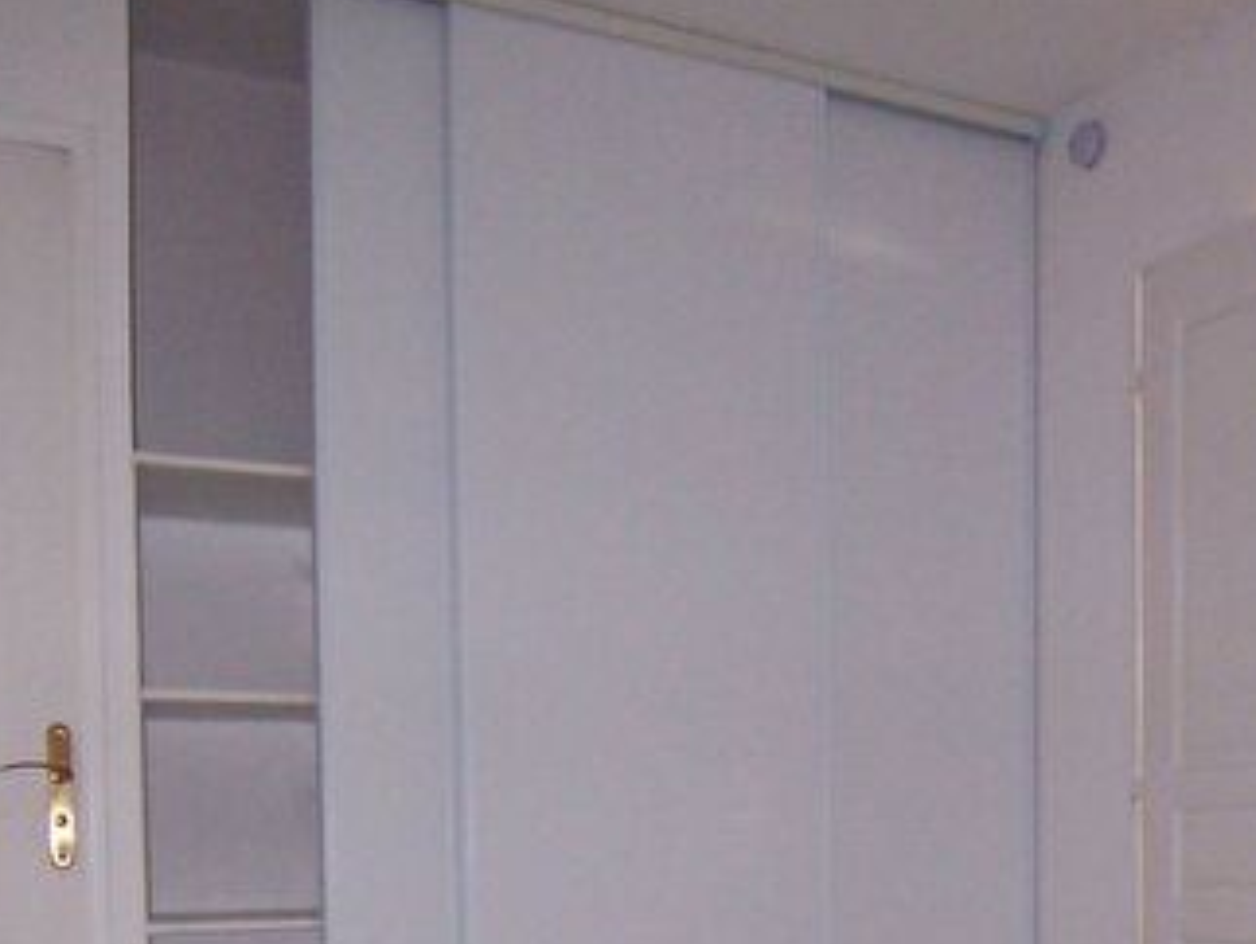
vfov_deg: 27.5
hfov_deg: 38.0
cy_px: 938
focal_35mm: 50
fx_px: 1816
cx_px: 741
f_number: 2.8
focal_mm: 3.8
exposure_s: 1/30
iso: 200
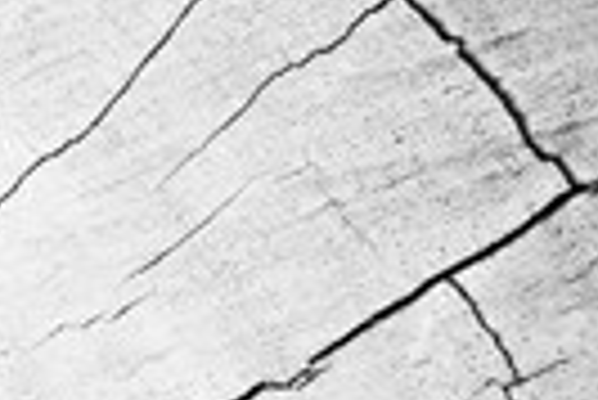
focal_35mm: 762
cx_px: -755
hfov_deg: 2.7
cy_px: 688
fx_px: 12671
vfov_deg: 1.8
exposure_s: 1/80
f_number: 6.3
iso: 500
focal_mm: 66
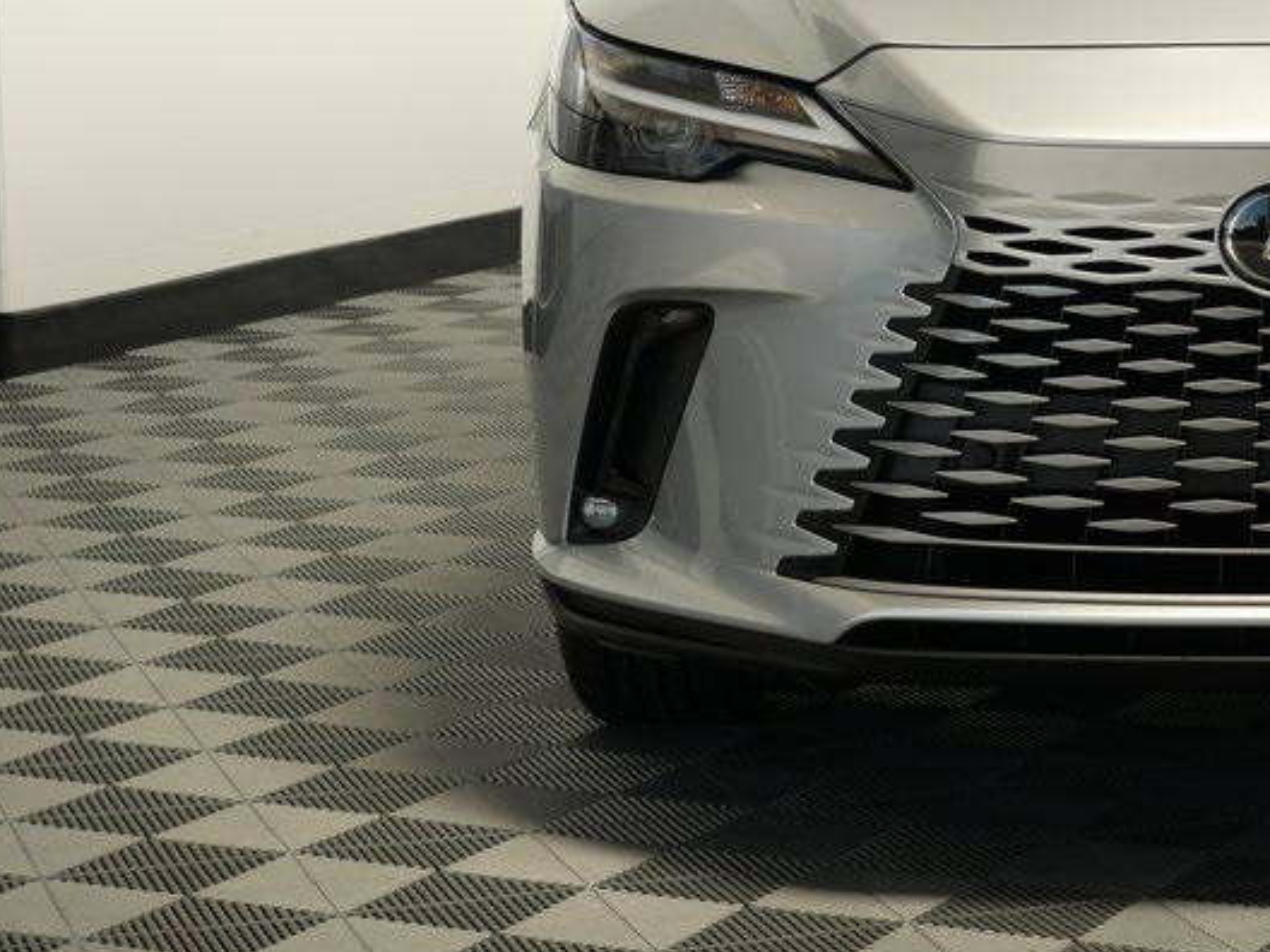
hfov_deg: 19.7
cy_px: 190
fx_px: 3559
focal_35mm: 97
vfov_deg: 15.1
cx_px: 1219
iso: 250
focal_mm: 25
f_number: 5
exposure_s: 1/200
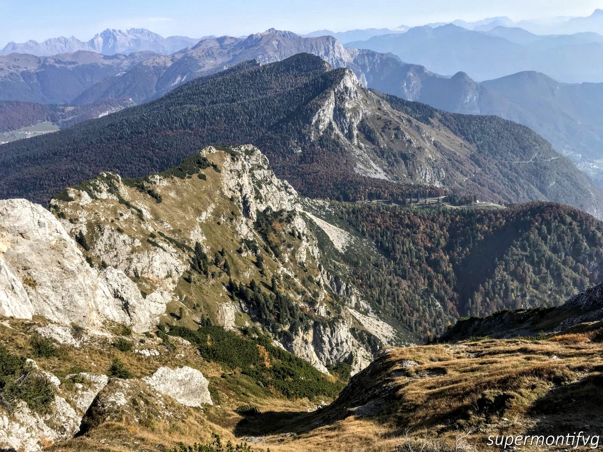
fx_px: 488
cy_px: 226
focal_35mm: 28
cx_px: 302
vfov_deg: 49.7
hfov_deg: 63.4
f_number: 1.8
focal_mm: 3.99
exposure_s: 1/1650
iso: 20
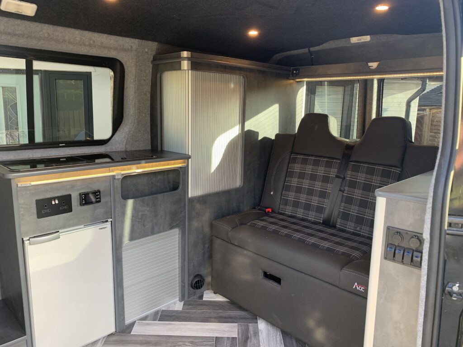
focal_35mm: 26
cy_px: 174
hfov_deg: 67.3
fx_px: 348
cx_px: 232
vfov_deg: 53.1
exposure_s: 1/107
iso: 100
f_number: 1.8
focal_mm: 4.25
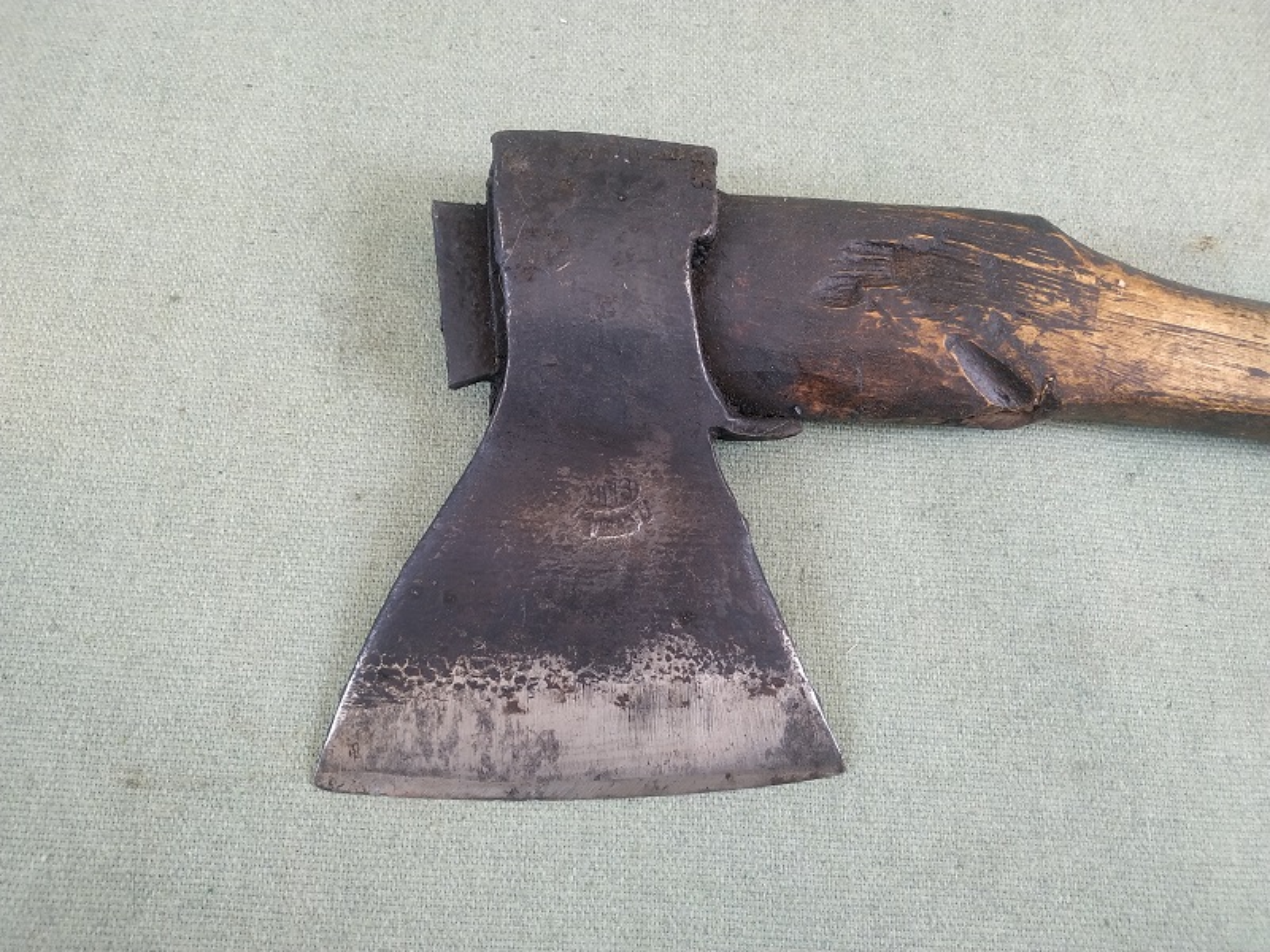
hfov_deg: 71.6
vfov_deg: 56.8
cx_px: 635
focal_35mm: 24
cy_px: 476
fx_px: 881
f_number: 1.9
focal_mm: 3.94
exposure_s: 1/25
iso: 400
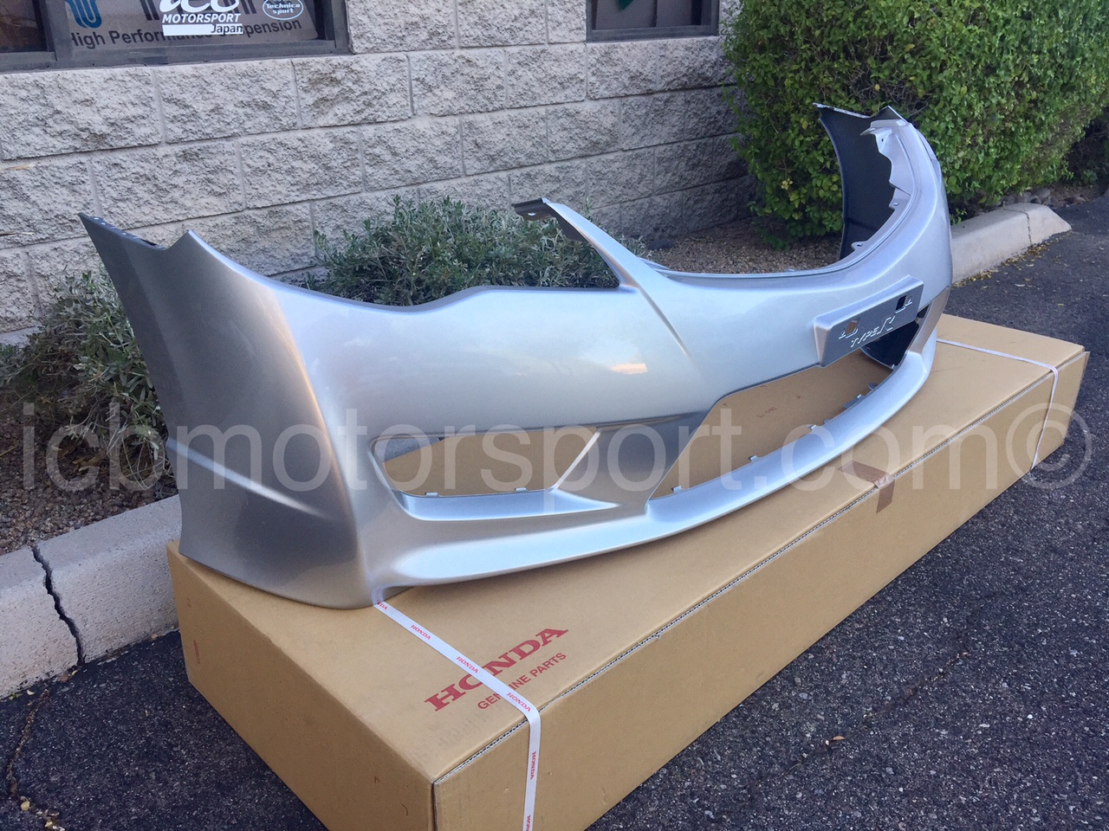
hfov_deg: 61.7
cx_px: 554
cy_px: 416
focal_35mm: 29
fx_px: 929
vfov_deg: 48.2
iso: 32
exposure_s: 1/184
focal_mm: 4.15
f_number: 2.2
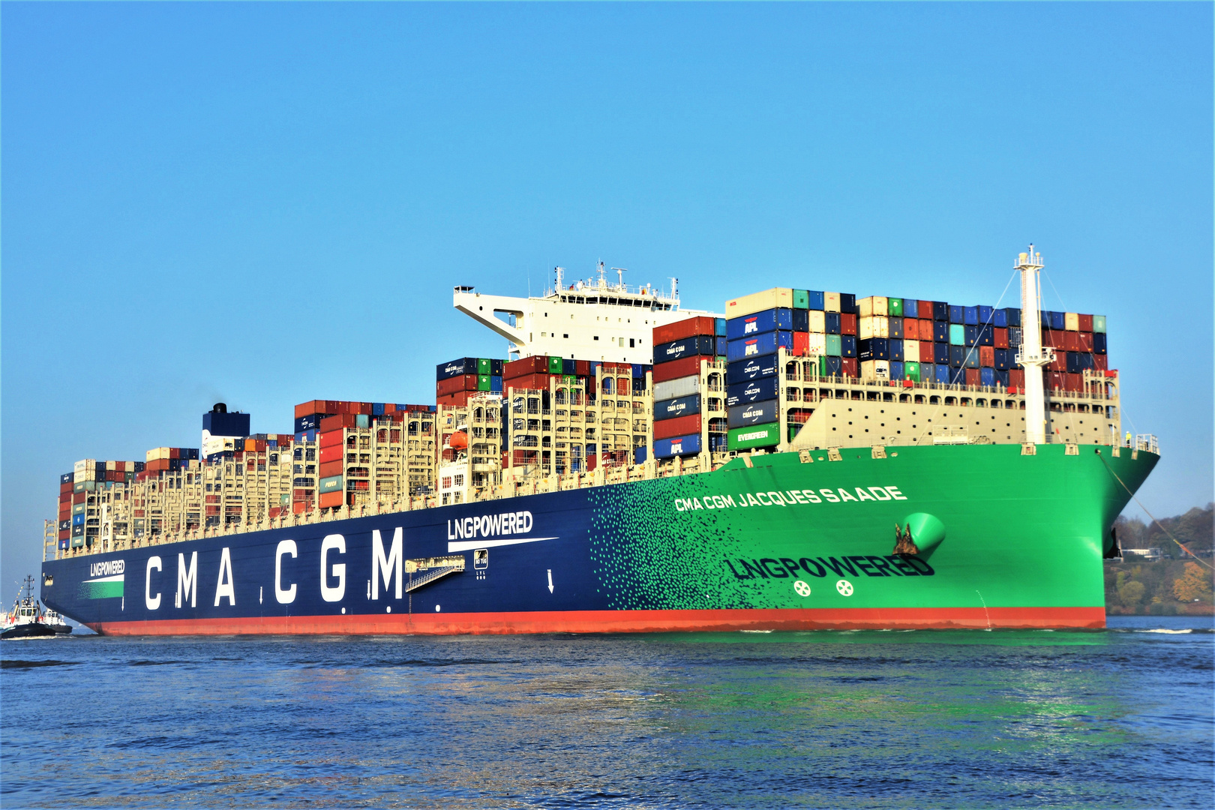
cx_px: 608
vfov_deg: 28.1
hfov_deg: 41.1
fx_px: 1620
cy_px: 405
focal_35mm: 48
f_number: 8
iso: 110
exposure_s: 1/250
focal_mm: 32
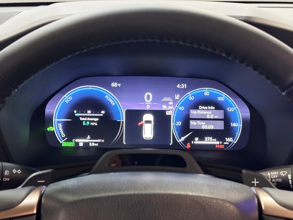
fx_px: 406
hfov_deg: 39.7
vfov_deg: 30.3
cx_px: 146
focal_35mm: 48
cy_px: 110
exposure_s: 1/30
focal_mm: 6.86
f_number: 1.78
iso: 500
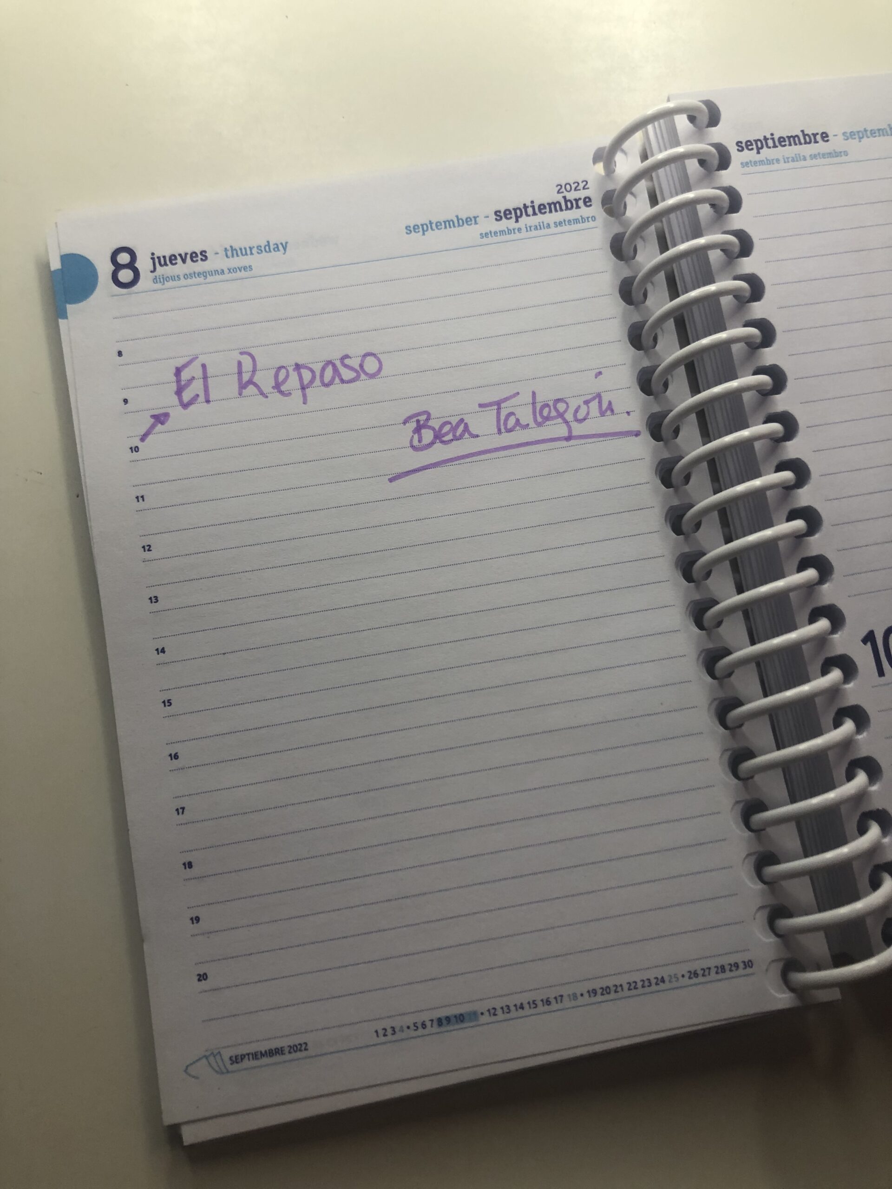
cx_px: 446
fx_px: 962
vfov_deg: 63.4
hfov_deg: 49.7
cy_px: 594
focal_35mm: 28
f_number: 1.8
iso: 40
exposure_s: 1/67
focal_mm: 3.99
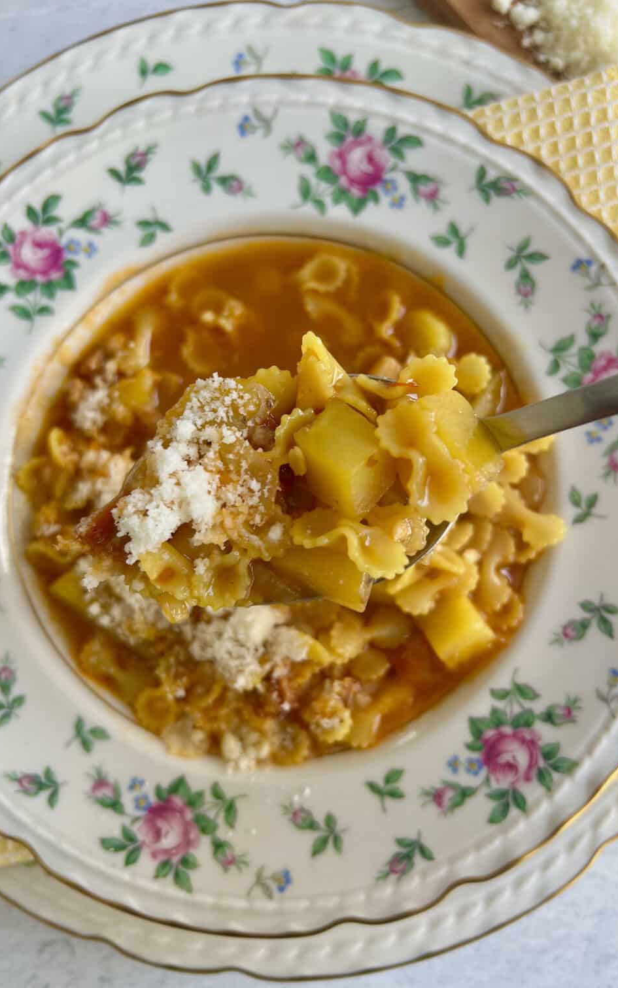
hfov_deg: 44.5
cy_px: 491
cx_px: 301
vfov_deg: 66.5
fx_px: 755
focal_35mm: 28
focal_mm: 5.7
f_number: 1.5
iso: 50
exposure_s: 1/166
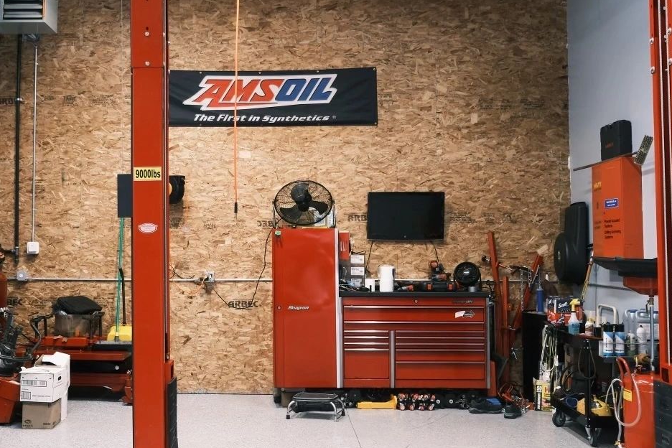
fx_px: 840
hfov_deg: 43.1
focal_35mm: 45
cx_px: 237
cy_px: 198
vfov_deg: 29.8
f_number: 2.8
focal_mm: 18
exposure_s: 1/100
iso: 640
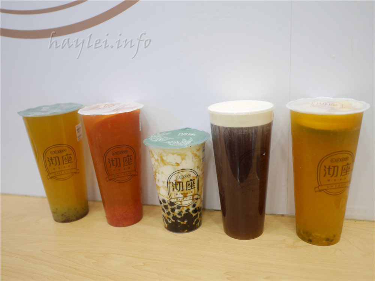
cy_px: 140
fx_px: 325
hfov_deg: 60.0
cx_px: 188
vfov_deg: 46.8
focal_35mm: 30
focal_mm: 15
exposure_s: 1/80
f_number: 1.7
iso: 200
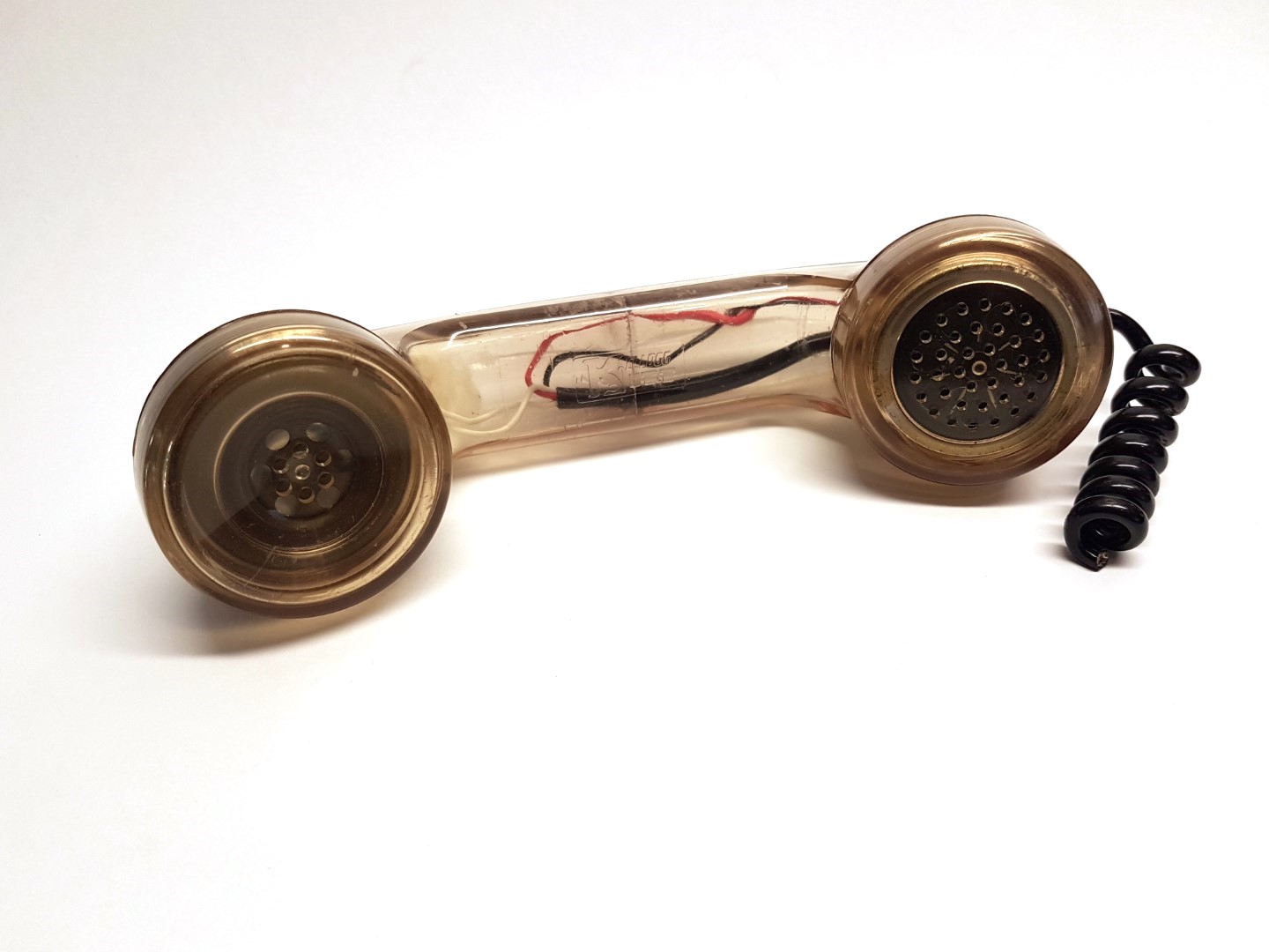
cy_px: 476
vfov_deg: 53.1
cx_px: 634
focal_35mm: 26
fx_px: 953
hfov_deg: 67.3
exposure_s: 1/120
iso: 50
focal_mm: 4.2
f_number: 1.7
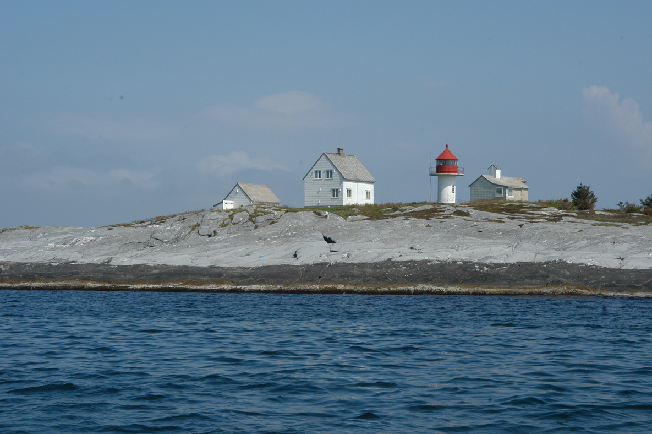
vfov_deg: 17.2
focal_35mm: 79
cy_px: 216
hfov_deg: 25.7
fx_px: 1430
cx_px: 323
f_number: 11
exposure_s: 1/500
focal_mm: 52
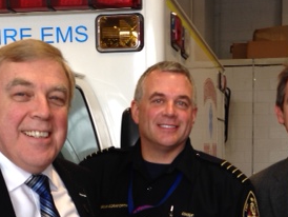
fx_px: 641
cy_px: 197
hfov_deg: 25.3
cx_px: 177
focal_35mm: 77
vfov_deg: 18.8
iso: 50
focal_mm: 4.12
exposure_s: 1/28
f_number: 2.4
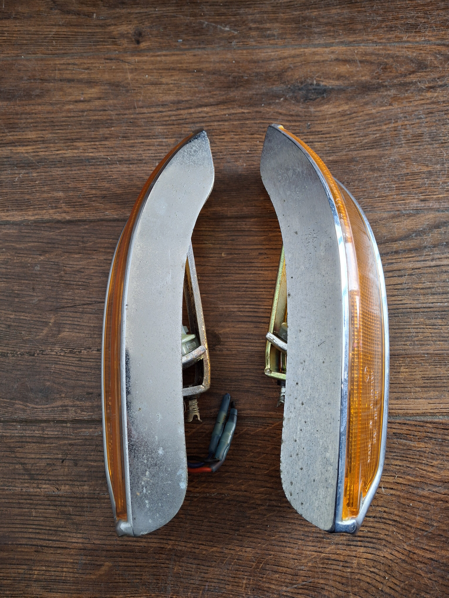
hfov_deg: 54.9
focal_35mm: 25
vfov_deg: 69.4
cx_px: 224
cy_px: 299
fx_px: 432
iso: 160
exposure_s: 1/60
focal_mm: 4.69
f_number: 1.8
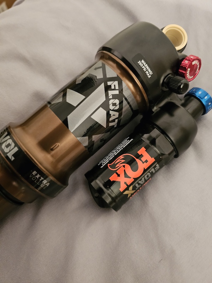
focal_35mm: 23
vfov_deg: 73.9
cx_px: 106
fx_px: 188
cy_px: 142
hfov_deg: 58.9
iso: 1000
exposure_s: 1/24
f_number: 1.7
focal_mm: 6.3
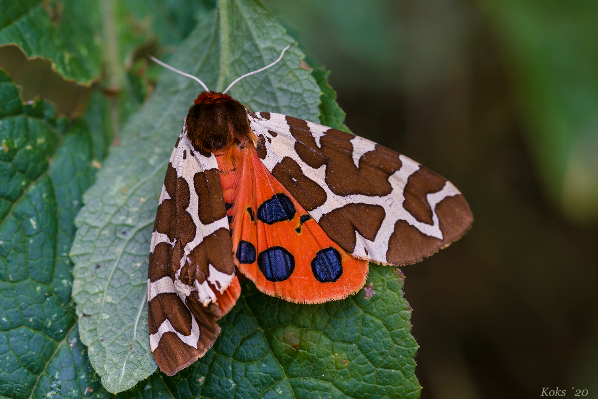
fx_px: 3322
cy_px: 200
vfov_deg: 6.9
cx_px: 299
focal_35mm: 200
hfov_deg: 10.3
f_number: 6.3
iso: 800
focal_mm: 200
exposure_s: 1/250
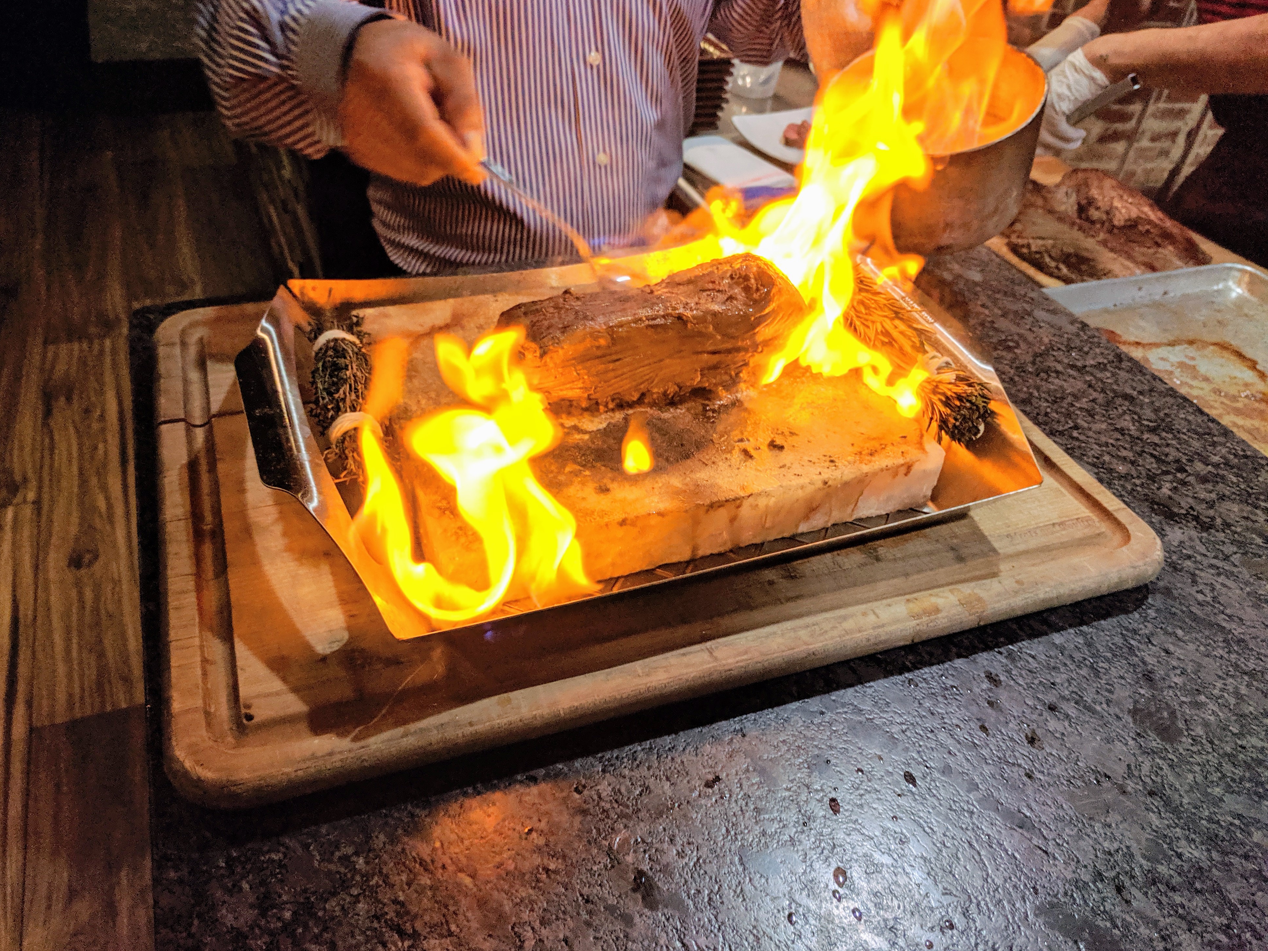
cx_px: 613
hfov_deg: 65.3
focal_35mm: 27
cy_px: 470
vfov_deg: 51.4
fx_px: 989
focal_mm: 4.67
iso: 298
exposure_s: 1/120
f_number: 2
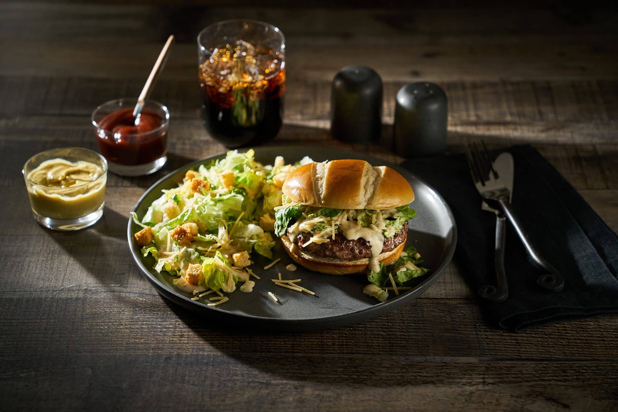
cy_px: 206
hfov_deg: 22.1
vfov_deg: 14.9
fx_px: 1580
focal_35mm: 92
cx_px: 309
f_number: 4.5
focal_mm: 92
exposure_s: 1/125
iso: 640
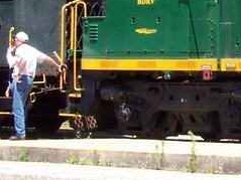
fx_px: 1761
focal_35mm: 253
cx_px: 397
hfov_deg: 7.6
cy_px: -16
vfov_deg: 5.8
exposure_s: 1/125
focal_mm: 10.8
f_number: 6.7
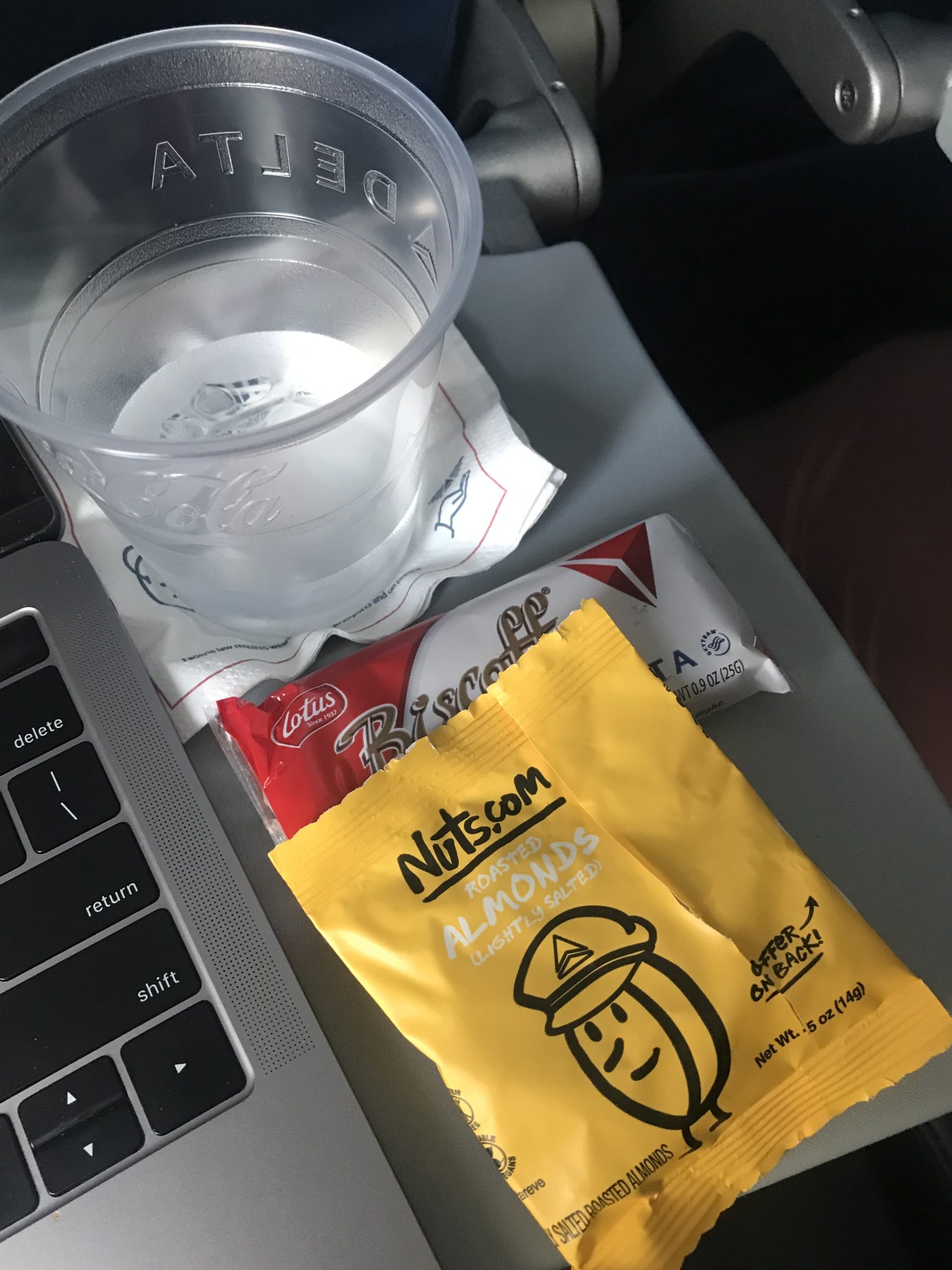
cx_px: 446
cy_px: 657
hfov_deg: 46.8
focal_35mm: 30
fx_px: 1100
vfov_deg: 59.9
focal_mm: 3.99
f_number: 1.8
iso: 50
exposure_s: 1/15
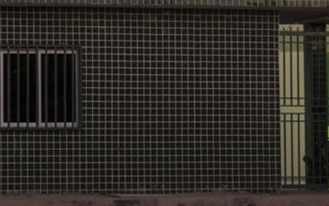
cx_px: 98
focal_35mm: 255
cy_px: -72
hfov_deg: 8.2
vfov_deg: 5.1
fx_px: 2287
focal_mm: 92
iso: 500
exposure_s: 1/250
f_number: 2.8
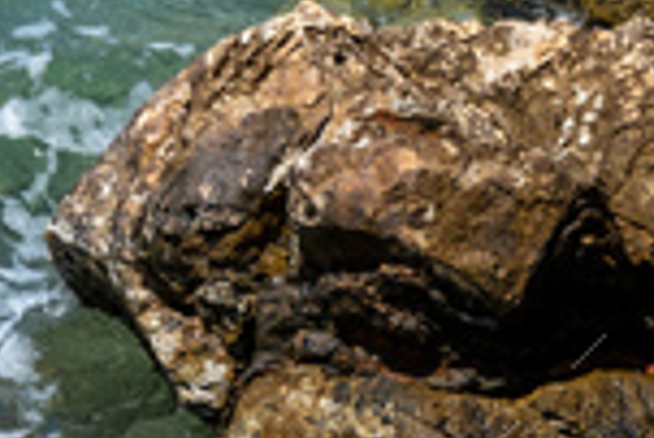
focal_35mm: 211
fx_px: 3837
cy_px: -401
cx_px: -429
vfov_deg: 6.4
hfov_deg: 9.4
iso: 125
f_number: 5.6
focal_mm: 35.8
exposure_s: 1/800
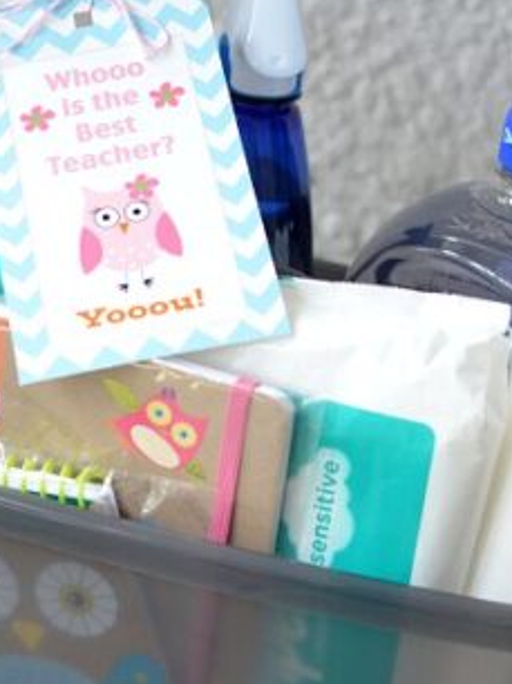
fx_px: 1954
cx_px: 157
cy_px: 384
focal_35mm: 99
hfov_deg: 14.9
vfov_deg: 19.9
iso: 800
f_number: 3.2
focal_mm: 35
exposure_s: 1/800
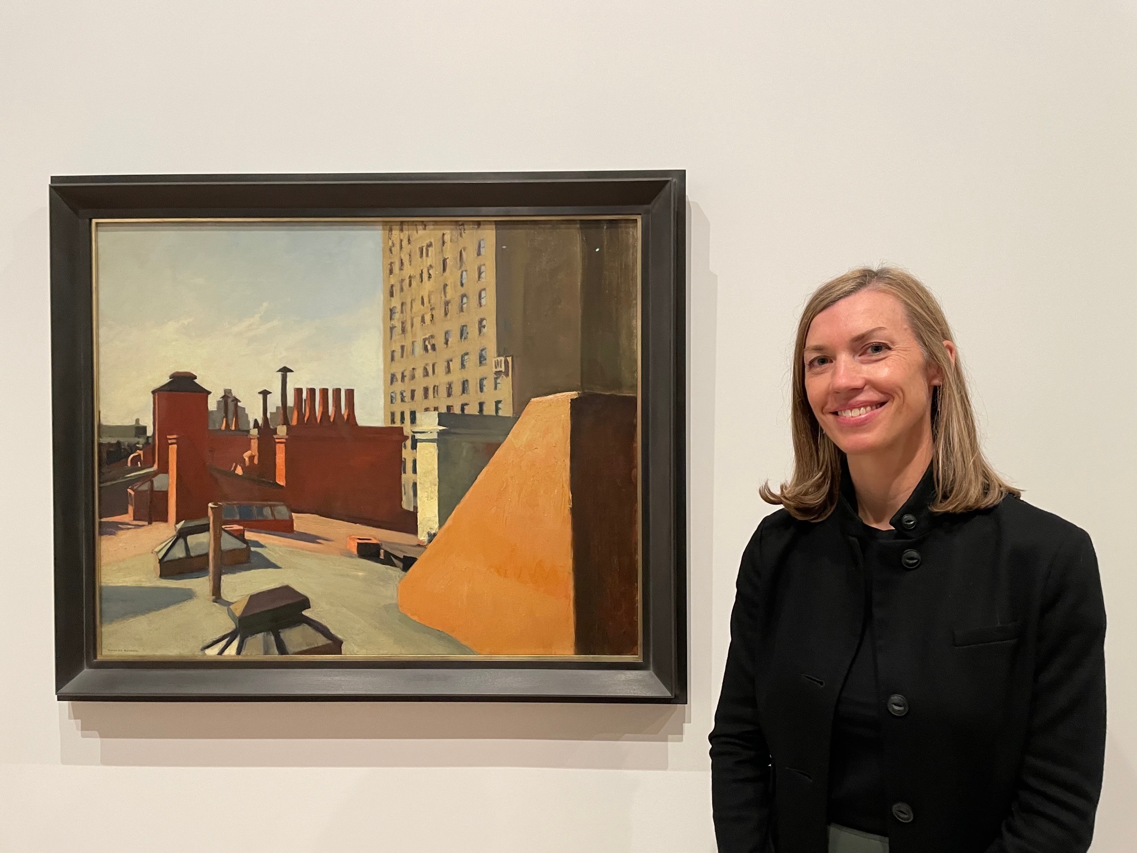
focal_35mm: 26
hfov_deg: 67.3
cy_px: 426
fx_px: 854
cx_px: 568
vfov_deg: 53.1
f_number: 1.6
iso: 250
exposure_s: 1/60
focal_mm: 4.2
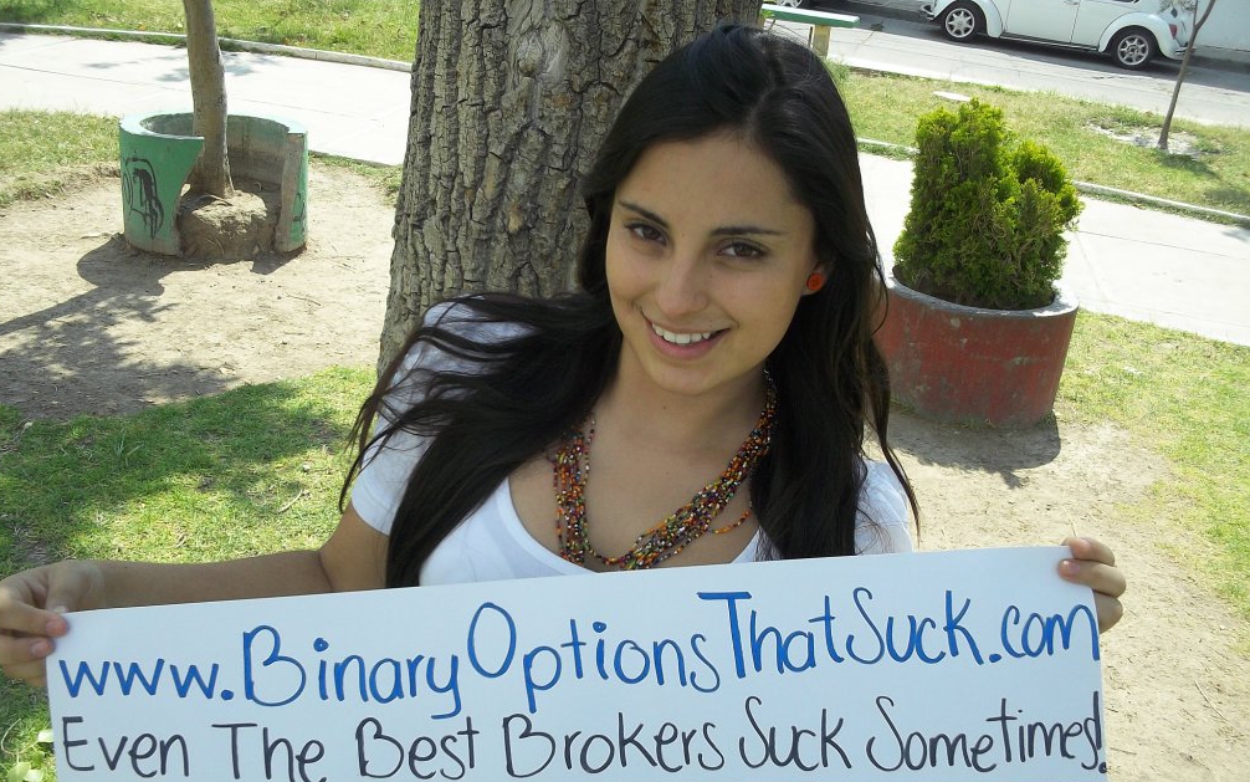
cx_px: 623
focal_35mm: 41
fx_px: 1397
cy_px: 449
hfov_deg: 48.2
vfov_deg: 31.2
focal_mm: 6.3
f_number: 4.5
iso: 80
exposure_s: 1/320
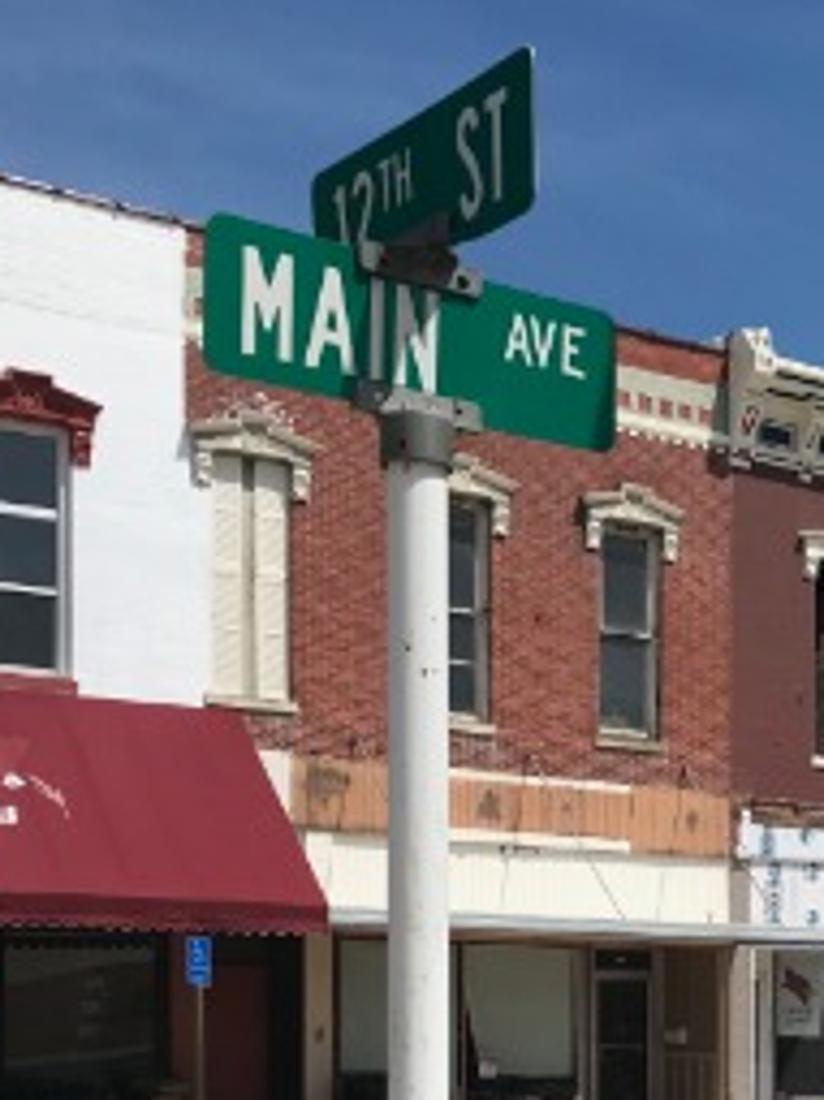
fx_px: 2097
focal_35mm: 66
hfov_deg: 21.4
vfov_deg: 27.9
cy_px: 1061
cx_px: 841
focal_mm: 3.99
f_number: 1.8
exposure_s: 1/3425
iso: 20
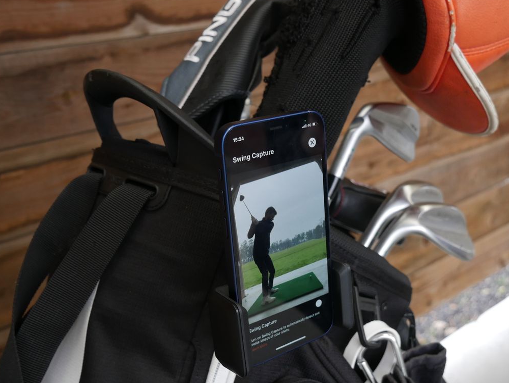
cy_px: 226
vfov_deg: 30.2
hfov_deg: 39.0
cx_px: 355
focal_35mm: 48
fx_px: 706
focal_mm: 15
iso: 400
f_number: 3.7
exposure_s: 1/60
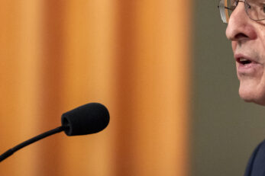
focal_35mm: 443
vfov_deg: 3.1
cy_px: 24
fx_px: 3259
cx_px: 153
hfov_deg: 4.7
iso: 8000
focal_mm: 200
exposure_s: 1/400
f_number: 2.8
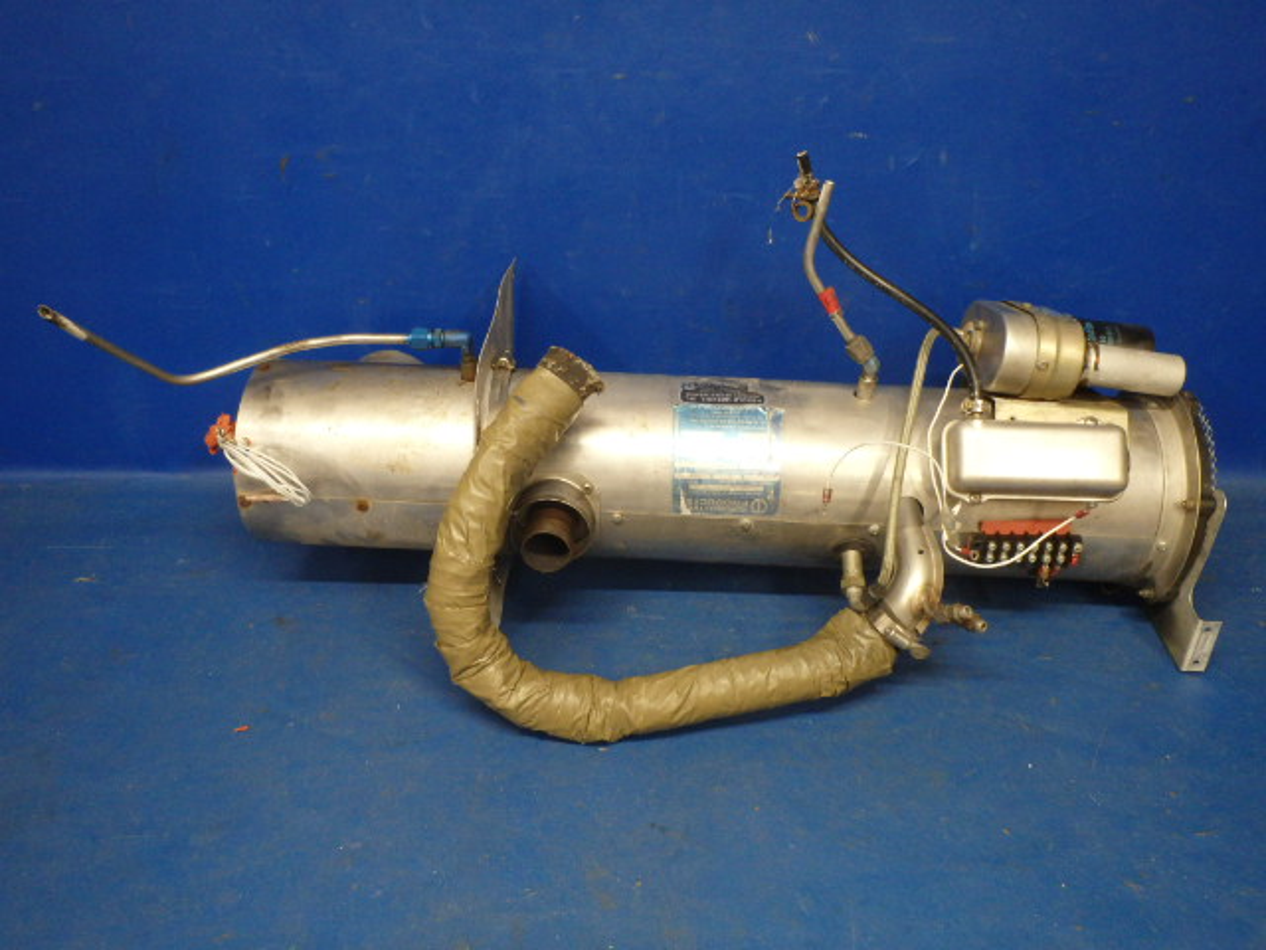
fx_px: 1024
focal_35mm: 28
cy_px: 475
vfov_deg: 49.7
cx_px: 633
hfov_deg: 63.4
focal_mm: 5
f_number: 3.9
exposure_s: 1/30
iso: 500
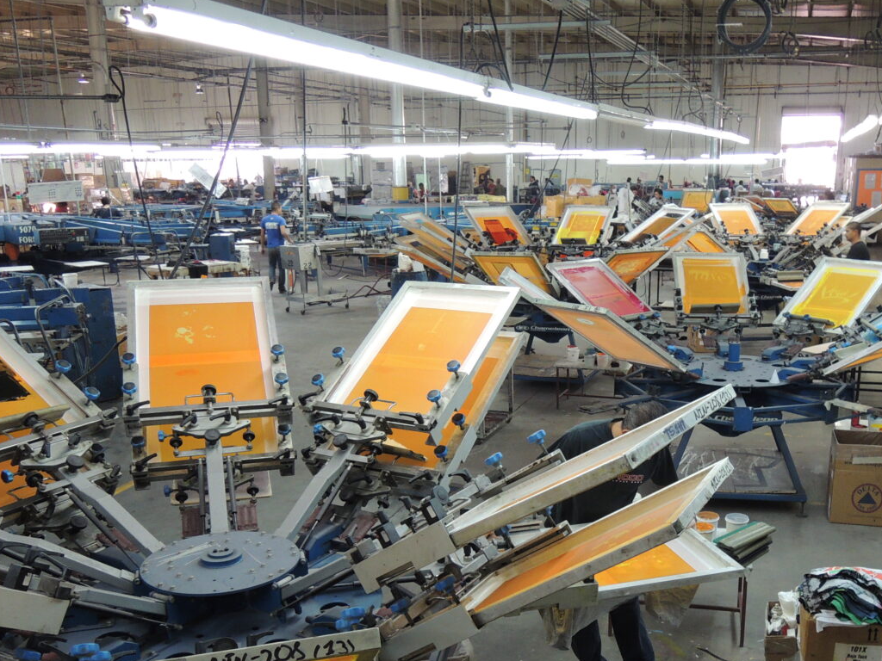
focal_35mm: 36
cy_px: 444
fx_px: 917
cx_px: 530
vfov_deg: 39.2
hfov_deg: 51.0
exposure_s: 1/30
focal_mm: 4.3
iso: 280
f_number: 2.8
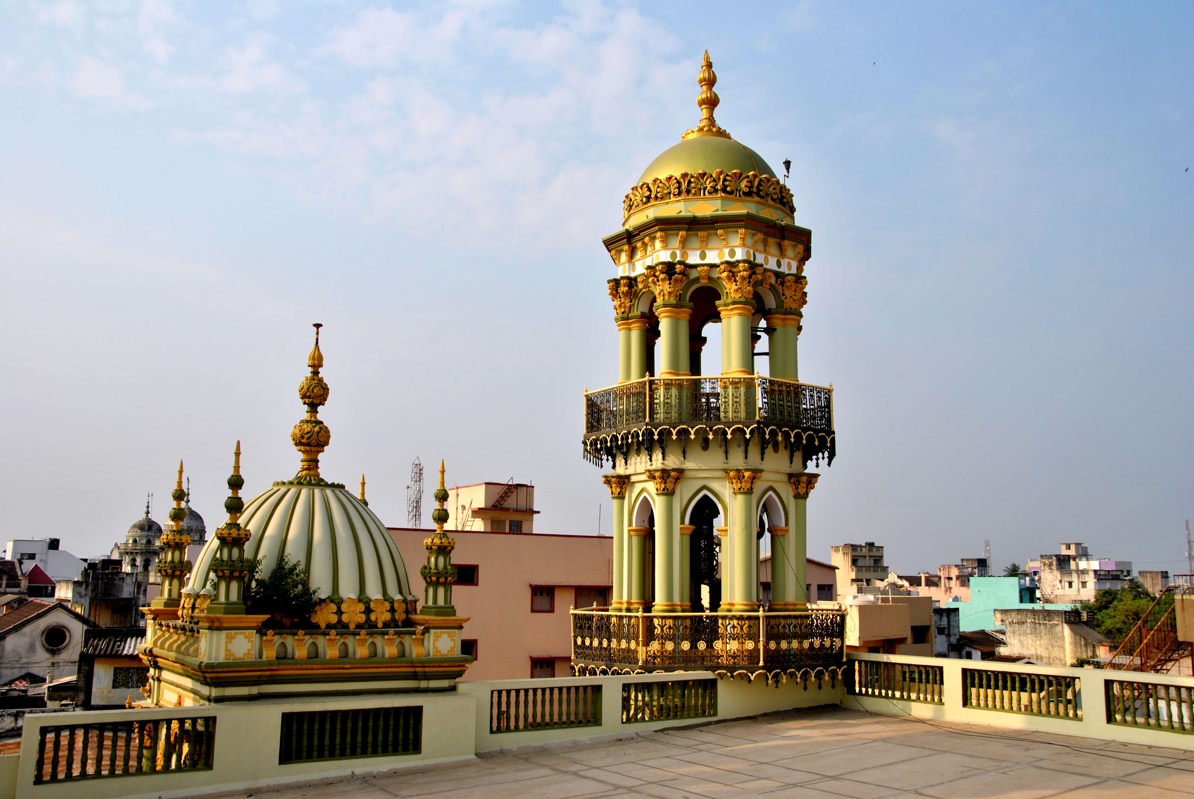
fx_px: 1096
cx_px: 597
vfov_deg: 40.1
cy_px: 400
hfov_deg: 57.2
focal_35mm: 33
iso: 100
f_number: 10
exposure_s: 1/400
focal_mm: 22
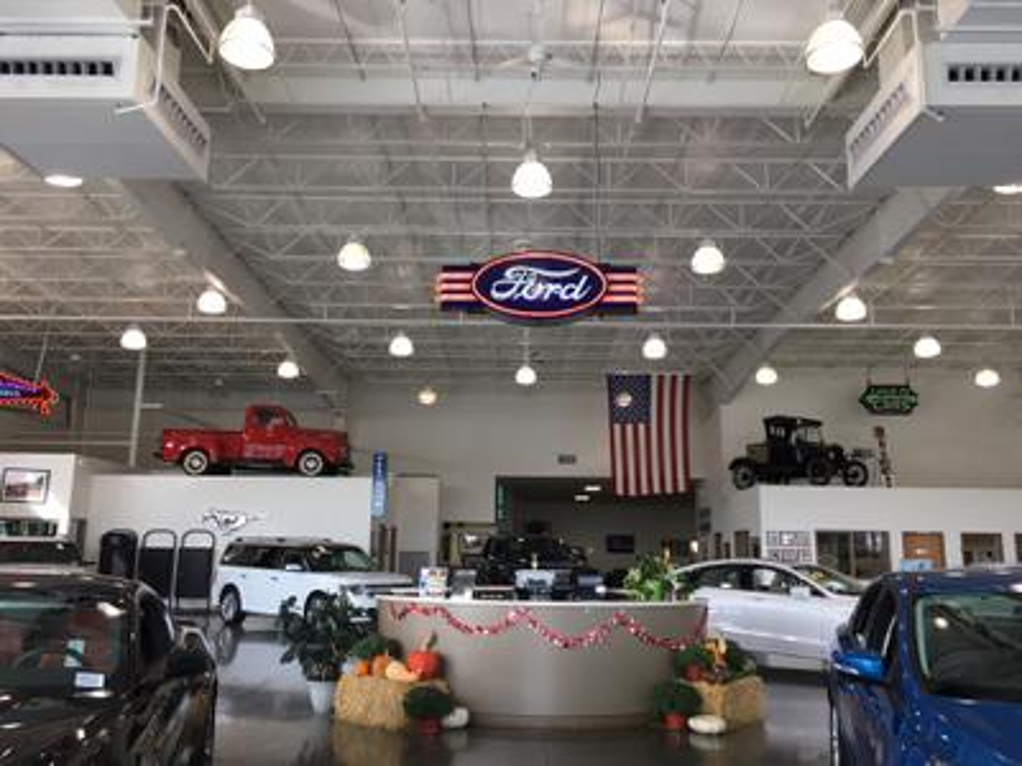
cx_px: 511
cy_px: 383
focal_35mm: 29
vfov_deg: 48.2
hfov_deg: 61.7
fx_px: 856
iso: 32
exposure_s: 1/120
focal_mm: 4.15
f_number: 2.2
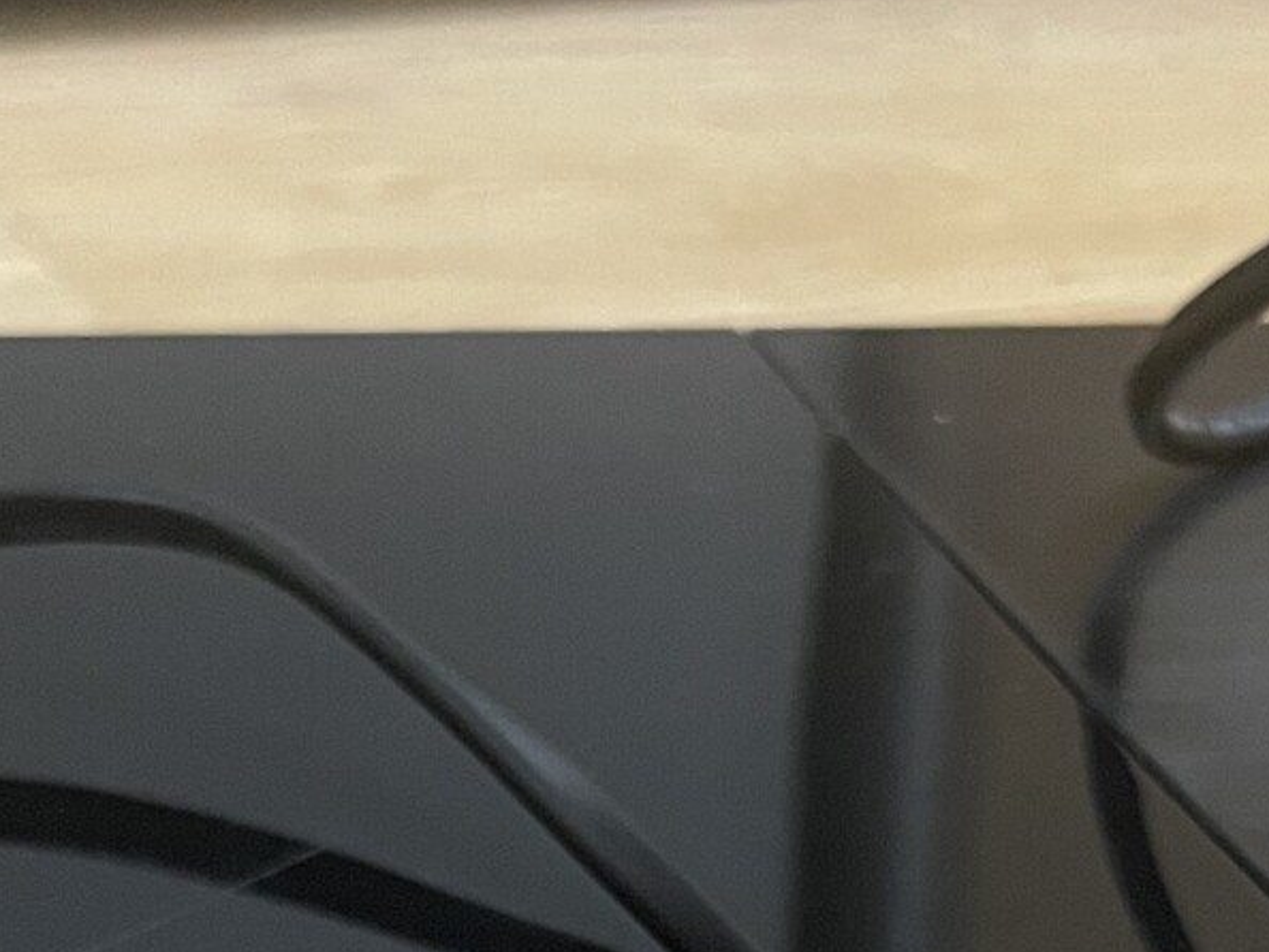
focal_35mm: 84
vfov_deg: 15.8
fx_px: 3081
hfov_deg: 23.2
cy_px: 1518
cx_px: 837
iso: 500
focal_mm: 4.2
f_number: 1.6
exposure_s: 1/40
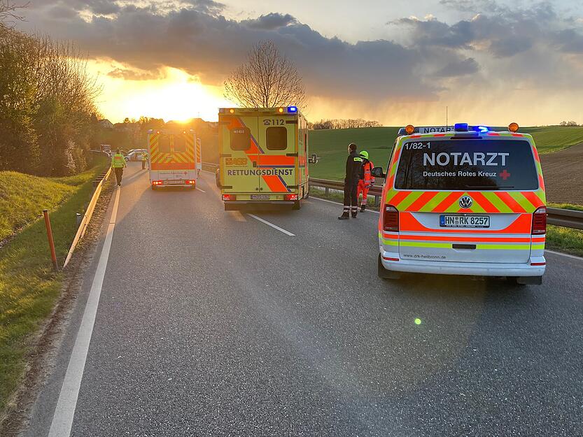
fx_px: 472
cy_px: 218
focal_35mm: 28
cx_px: 292
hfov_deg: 63.4
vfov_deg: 49.8
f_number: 1.8
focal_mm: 3.99
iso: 20
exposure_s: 1/201
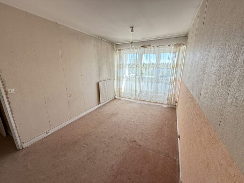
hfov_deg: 102.1
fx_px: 99
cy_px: 92
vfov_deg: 85.7
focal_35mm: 14
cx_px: 122
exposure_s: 1/99
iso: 64
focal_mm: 2.22
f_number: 2.2
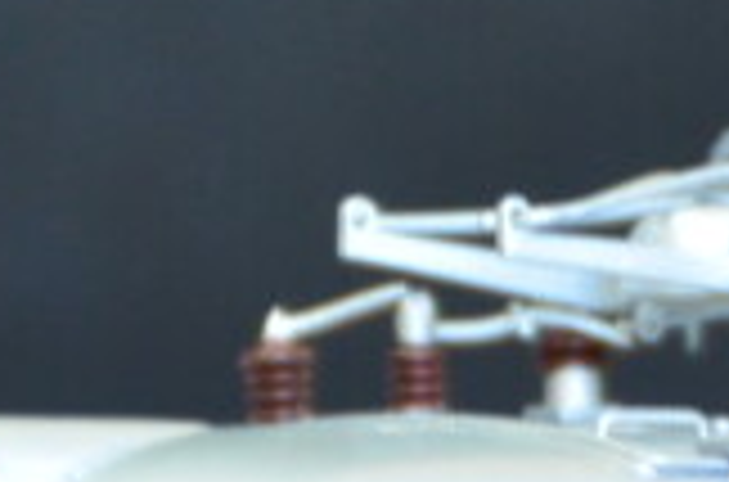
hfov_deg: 1.1
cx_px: 1017
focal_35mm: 1896
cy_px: 883
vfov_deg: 0.7
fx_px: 38282
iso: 800
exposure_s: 1/13
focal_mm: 200
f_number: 6.3
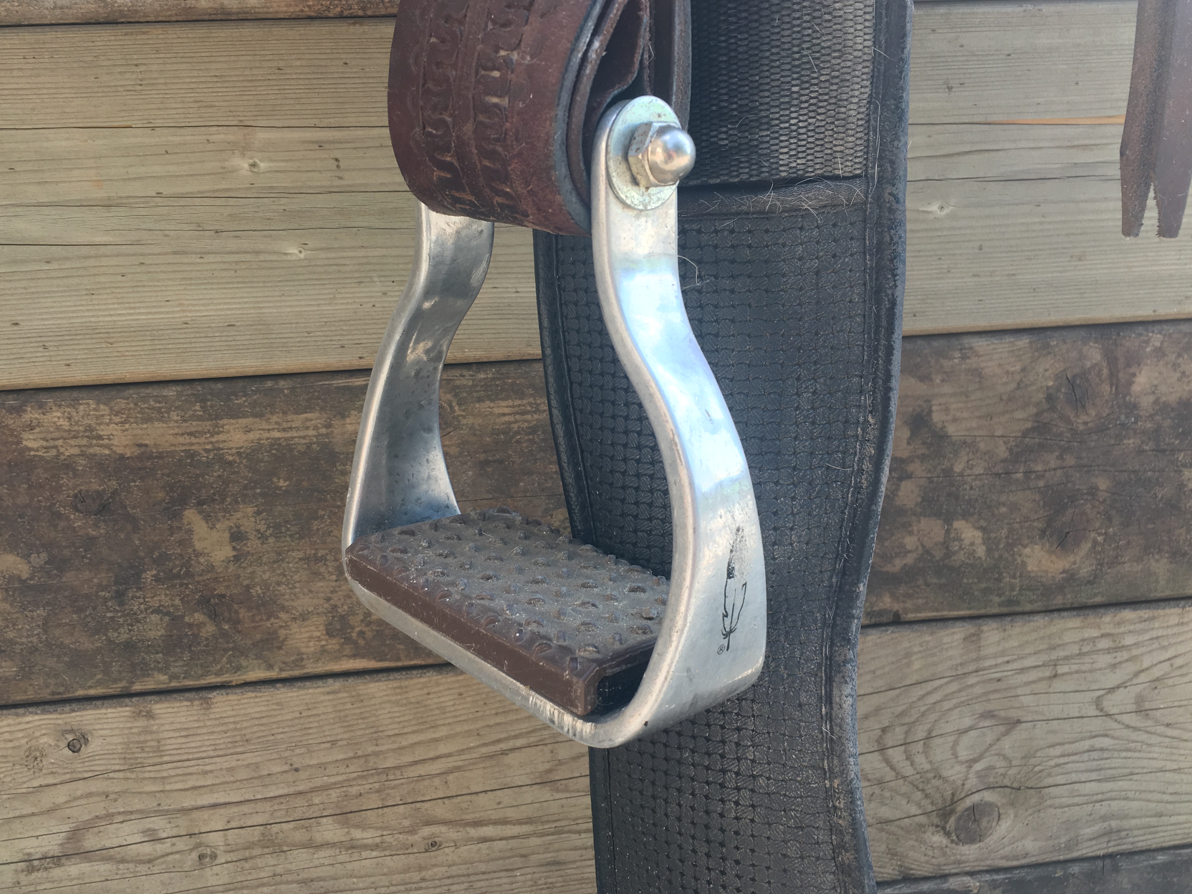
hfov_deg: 58.3
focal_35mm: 31
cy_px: 438
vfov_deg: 45.4
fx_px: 1067
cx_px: 580
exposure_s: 1/109
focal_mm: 4.15
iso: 25
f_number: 2.2
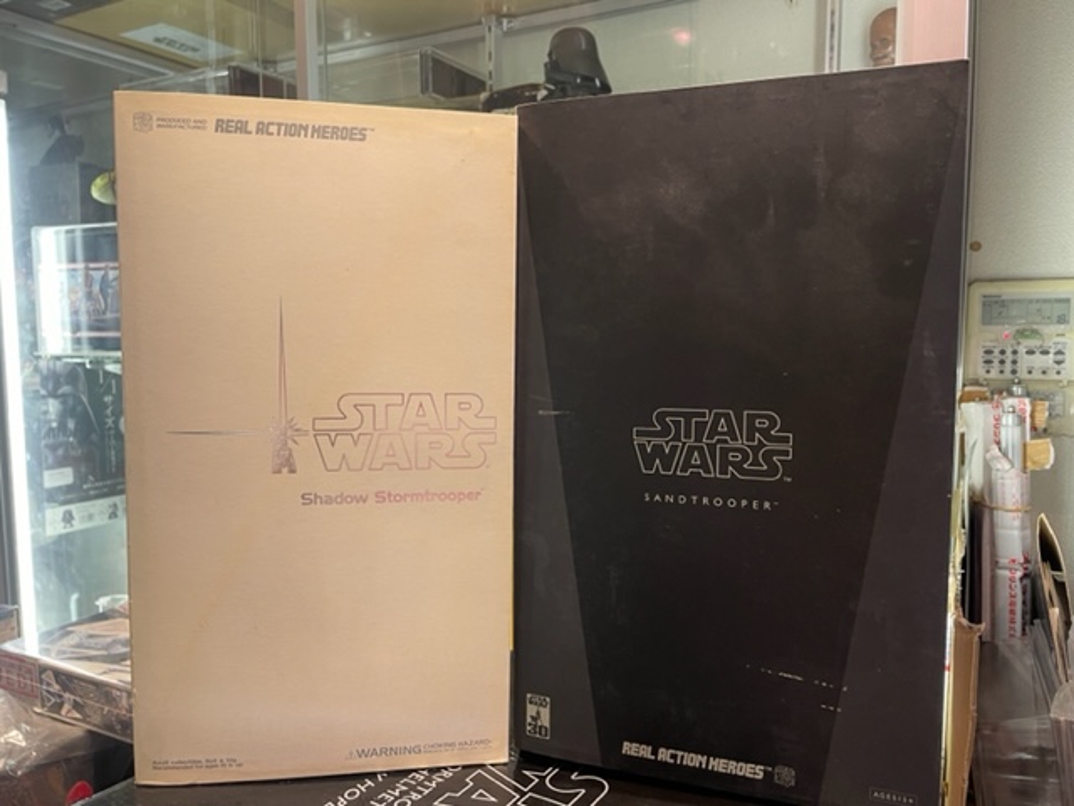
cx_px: 537
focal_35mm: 26
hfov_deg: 67.3
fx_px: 807
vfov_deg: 53.1
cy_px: 403
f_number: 1.6
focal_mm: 4.2
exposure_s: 1/50
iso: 80
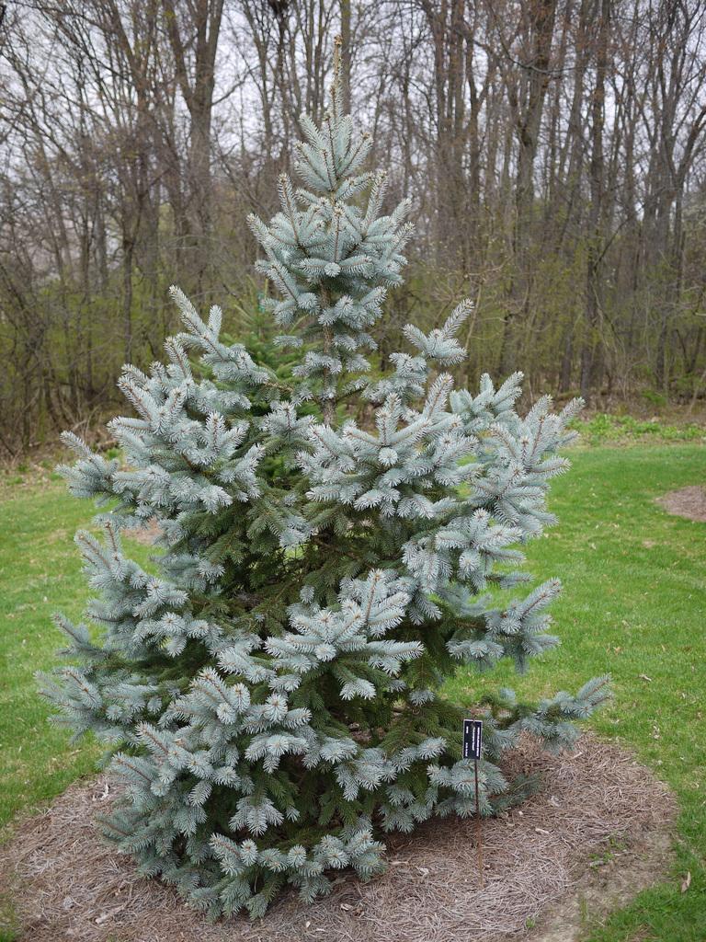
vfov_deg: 46.8
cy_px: 471
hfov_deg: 36.0
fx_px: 1088
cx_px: 353
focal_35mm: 40
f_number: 2
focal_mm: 20
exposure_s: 1/800
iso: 100
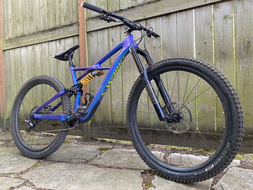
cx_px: 126
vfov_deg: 53.1
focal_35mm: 26
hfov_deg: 67.3
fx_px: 190
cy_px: 95
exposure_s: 1/60
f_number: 1.8
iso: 160
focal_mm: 4.25
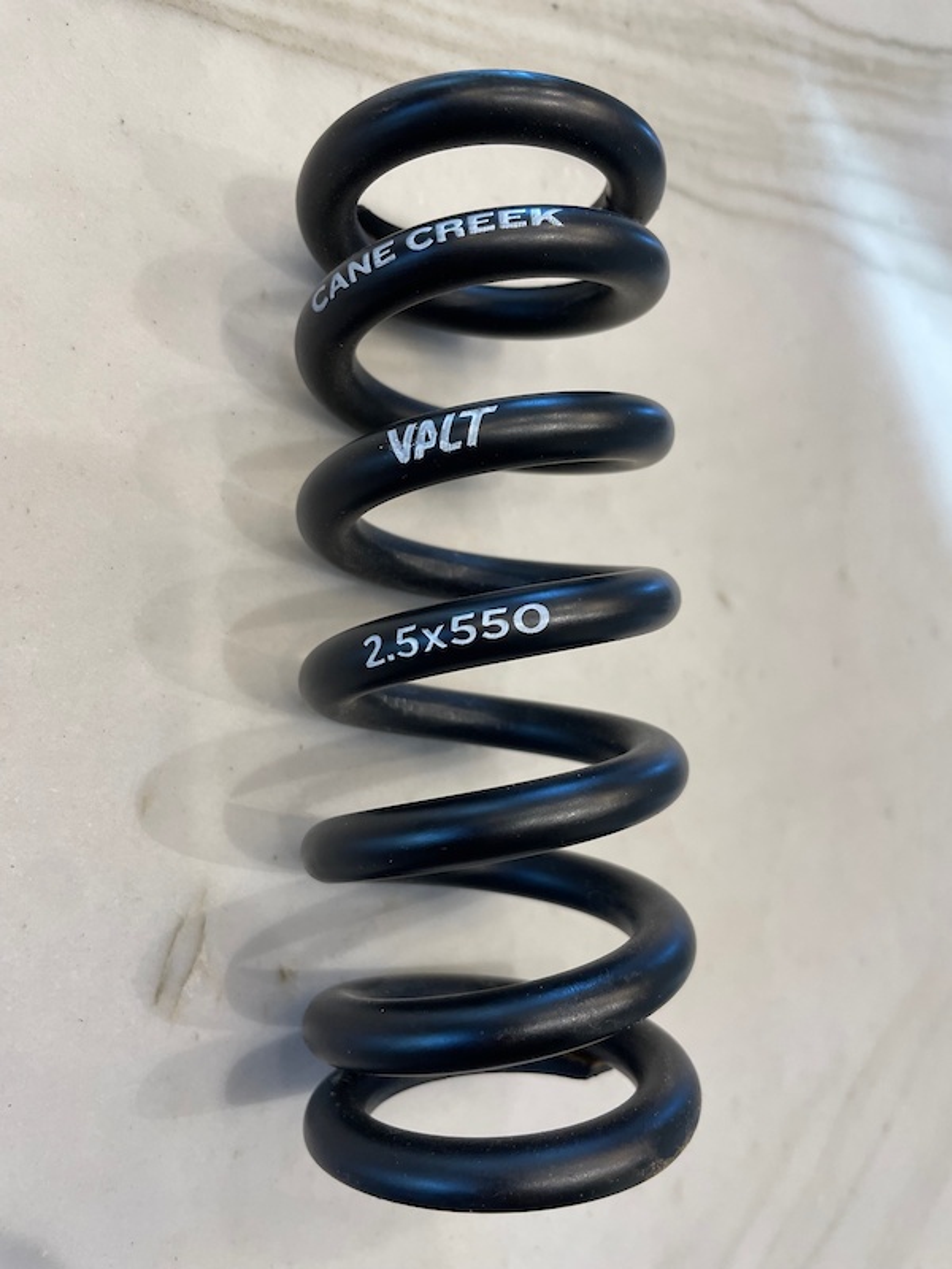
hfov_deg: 53.1
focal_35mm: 26
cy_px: 634
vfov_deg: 67.3
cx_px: 476
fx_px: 953
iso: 80
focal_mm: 4.2
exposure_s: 1/120
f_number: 1.6
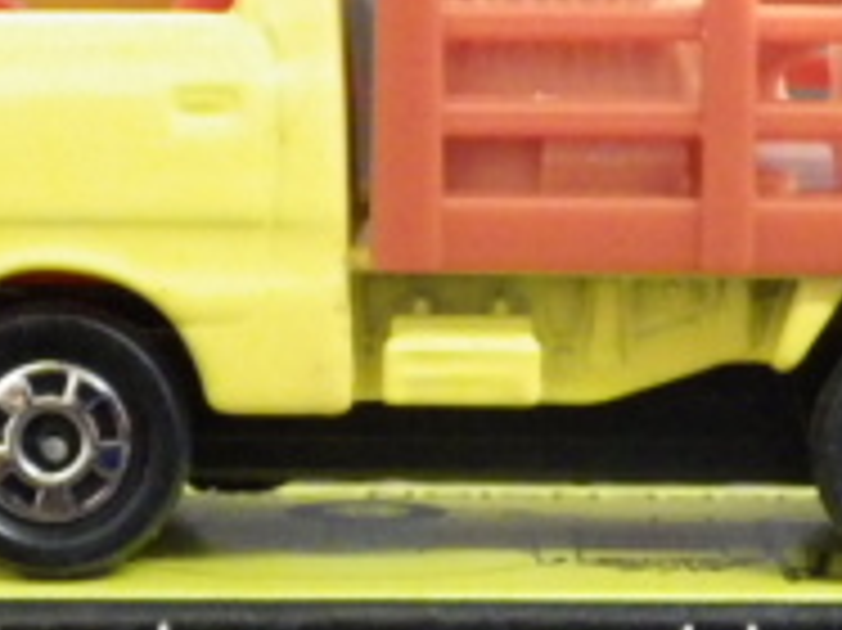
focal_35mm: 243
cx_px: 603
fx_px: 5907
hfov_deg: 8.1
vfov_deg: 6.1
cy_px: 666
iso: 1250
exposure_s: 1/25
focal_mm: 12.8
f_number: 4.2
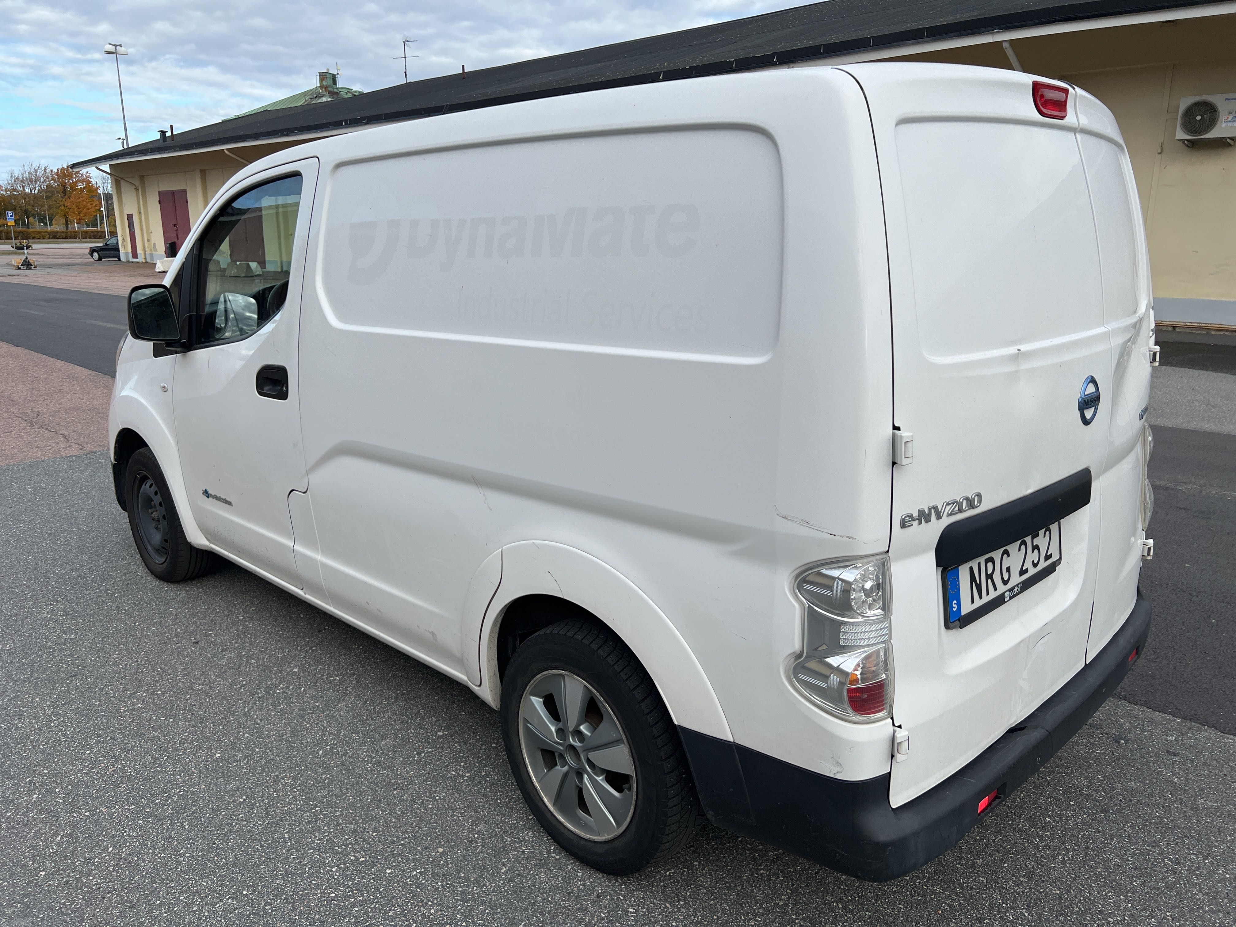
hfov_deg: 67.3
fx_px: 928
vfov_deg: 53.1
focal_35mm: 26
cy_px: 464
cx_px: 618
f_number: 1.5
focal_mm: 5.7
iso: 50
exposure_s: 1/2513
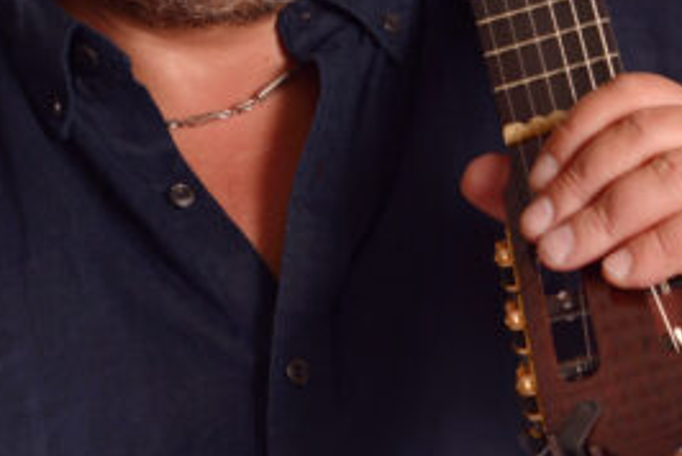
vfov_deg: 7.7
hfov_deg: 11.6
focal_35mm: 177
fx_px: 3357
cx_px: 515
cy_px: 3
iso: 160
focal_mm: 46
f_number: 6.3
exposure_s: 1/100
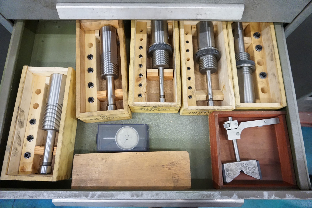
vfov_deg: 53.1
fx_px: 208
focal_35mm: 24
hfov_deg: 73.7
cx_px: 156
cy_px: 104
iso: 3200
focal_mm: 16
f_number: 3.5
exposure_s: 1/80
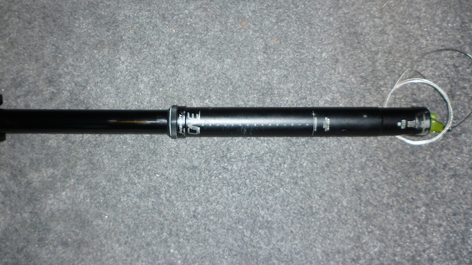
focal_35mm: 37
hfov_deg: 53.9
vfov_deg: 31.9
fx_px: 463
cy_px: 106
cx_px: 210
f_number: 3.3
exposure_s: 1/30
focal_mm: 5.2
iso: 100
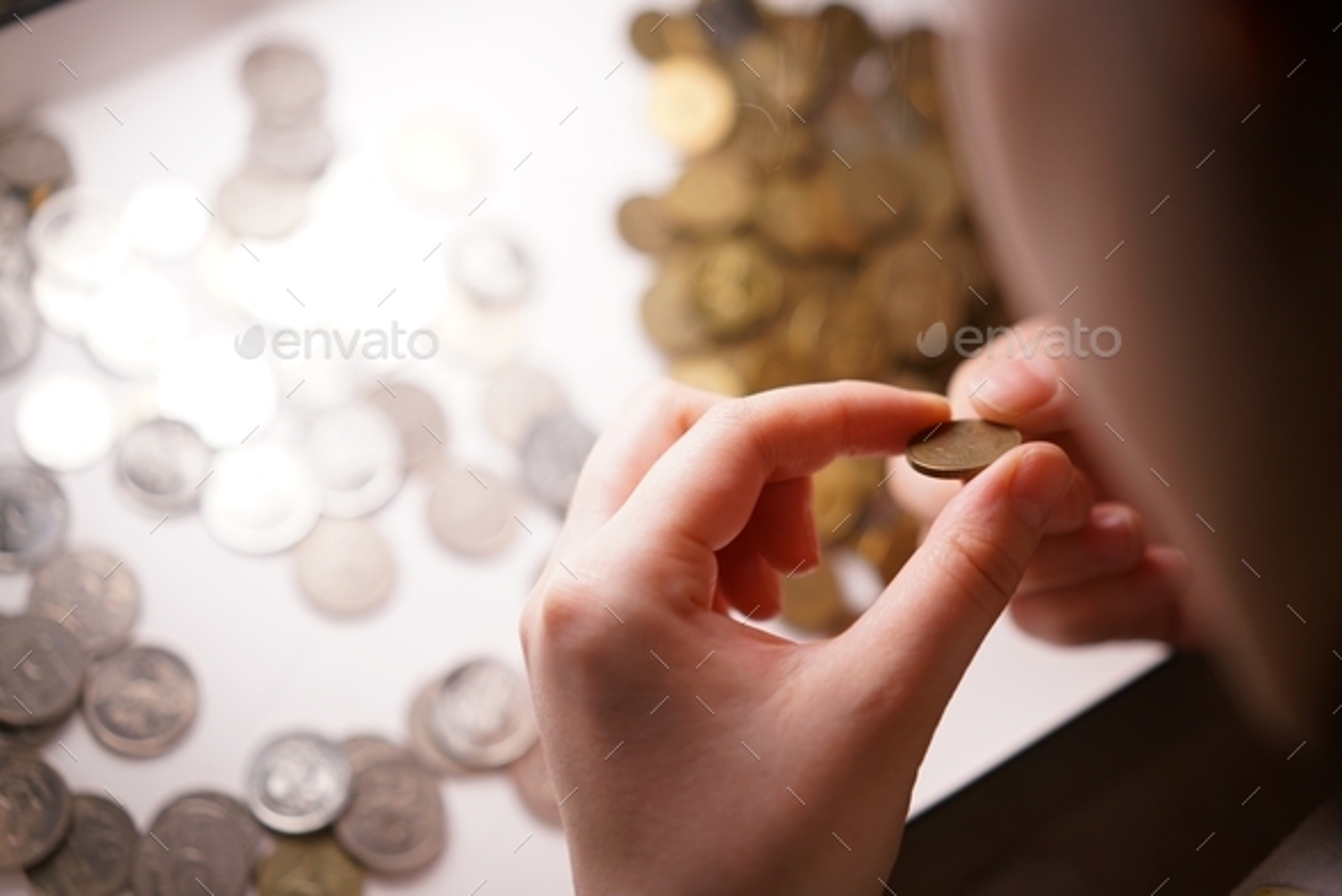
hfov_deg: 36.2
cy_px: 448
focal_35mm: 55
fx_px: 2051
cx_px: 671
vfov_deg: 24.6
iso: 100
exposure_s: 1/200
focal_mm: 55
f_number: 2
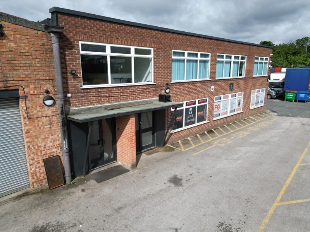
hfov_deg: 71.6
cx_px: 155
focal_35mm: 24
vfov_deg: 56.8
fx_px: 215
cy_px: 116
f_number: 1.7
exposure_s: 1/3000
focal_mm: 6.72
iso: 100
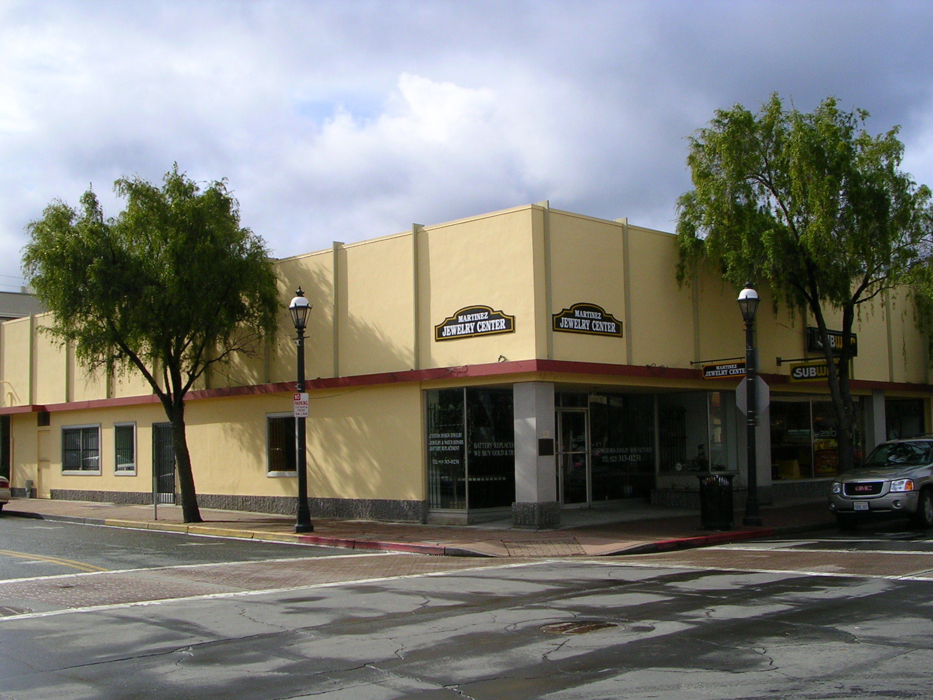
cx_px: 466
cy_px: 350
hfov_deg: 43.9
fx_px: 1159
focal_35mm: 43
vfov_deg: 33.6
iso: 50
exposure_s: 1/287
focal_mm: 6.6
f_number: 5.9
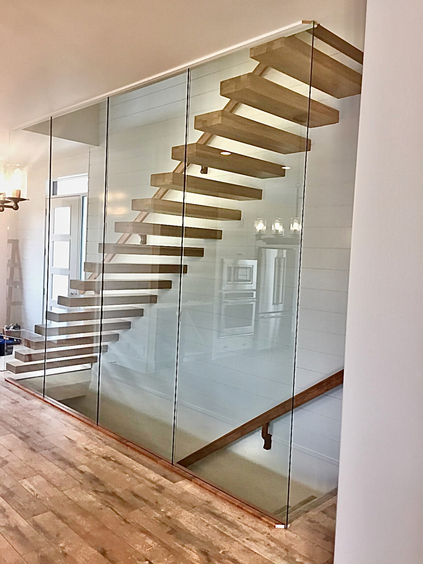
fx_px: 472
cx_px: 212
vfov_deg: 61.7
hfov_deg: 48.2
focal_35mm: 29
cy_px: 282
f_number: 2.2
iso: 32
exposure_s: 1/40
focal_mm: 4.15
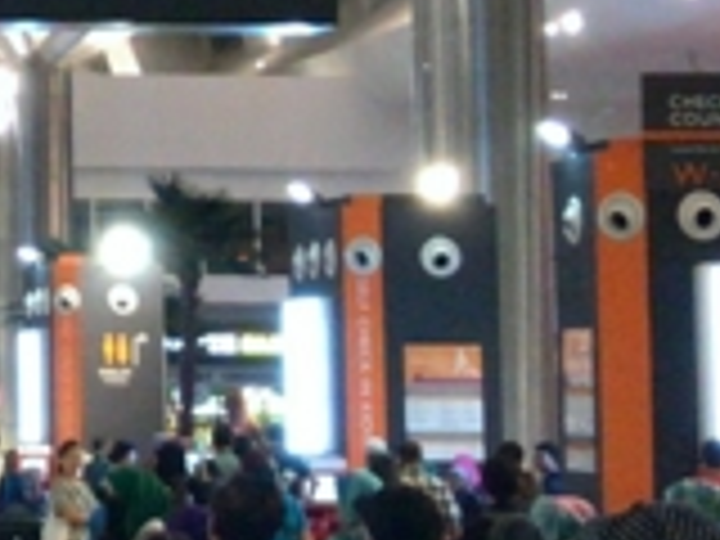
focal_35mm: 179
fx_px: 3723
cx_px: -572
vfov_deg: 8.3
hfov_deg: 10.4
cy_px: 36
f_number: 1.8
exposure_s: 1/30
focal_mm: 3.99
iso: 160
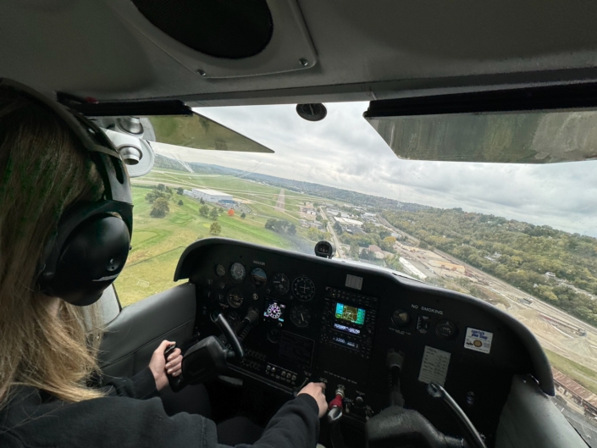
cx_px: 298
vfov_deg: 85.7
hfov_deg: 102.1
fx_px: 241
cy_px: 224
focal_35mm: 14
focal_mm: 2.22
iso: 40
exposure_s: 1/158
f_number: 2.2
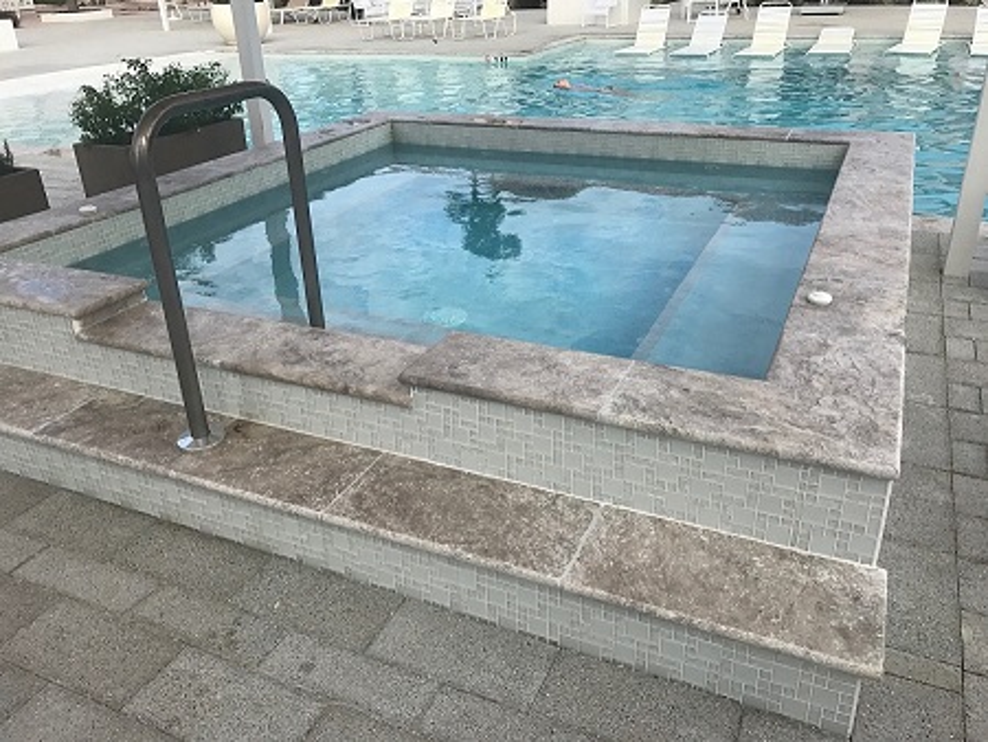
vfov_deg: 49.8
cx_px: 494
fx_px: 800
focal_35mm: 28
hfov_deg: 63.4
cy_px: 371
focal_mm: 3.99
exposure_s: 1/1076
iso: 20
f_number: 1.8
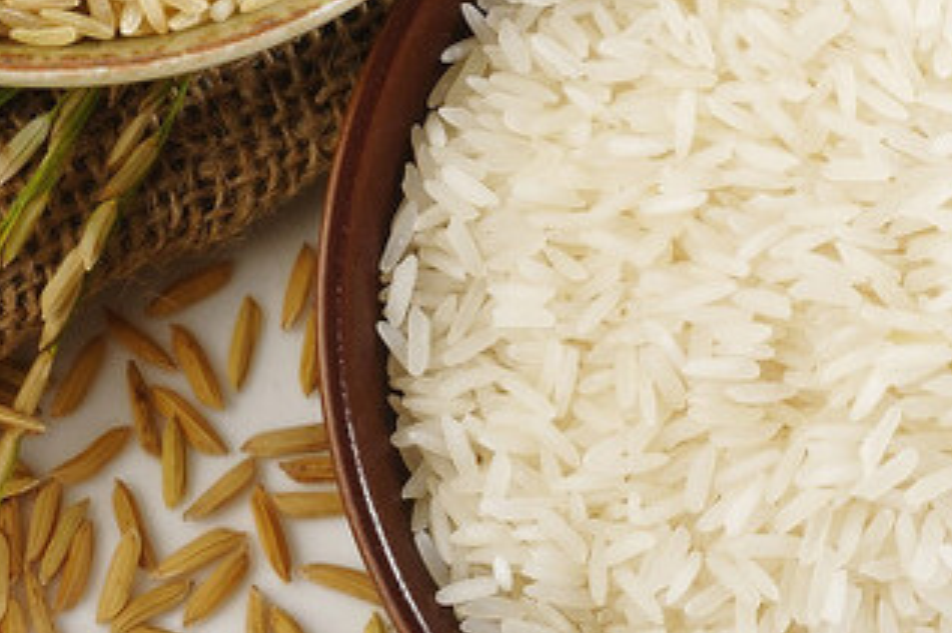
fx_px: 6000
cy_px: -64
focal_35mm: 227
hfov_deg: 9.0
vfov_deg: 6.0
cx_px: 135
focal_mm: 60
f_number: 32
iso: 200
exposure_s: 1/200
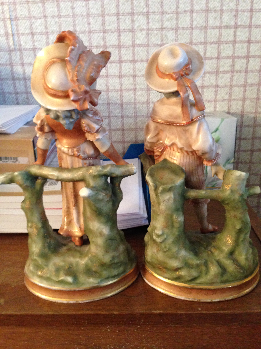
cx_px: 130
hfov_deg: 42.9
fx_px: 332
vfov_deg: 55.4
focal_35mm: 33
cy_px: 174
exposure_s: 1/15
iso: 400
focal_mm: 4.12
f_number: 2.4
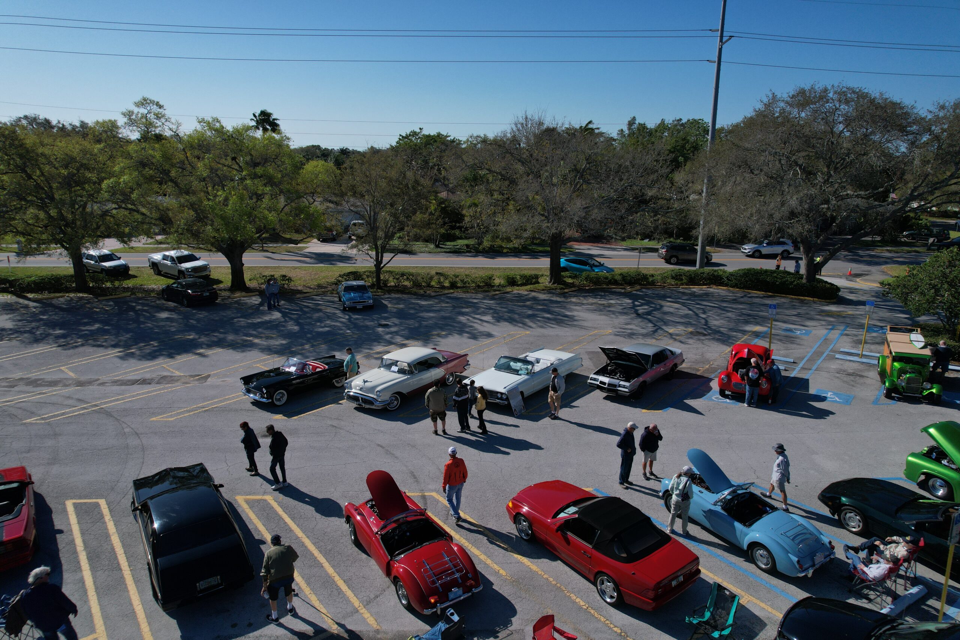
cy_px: 320
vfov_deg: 57.2
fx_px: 587
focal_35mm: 22
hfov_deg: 78.6
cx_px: 480
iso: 100
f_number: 2.8
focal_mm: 8.38
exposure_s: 1/5000
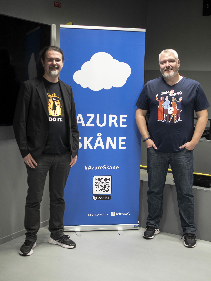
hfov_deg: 28.0
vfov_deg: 36.8
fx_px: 423
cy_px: 146
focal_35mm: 52
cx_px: 110
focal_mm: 25
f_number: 1.4
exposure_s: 1/80
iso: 200
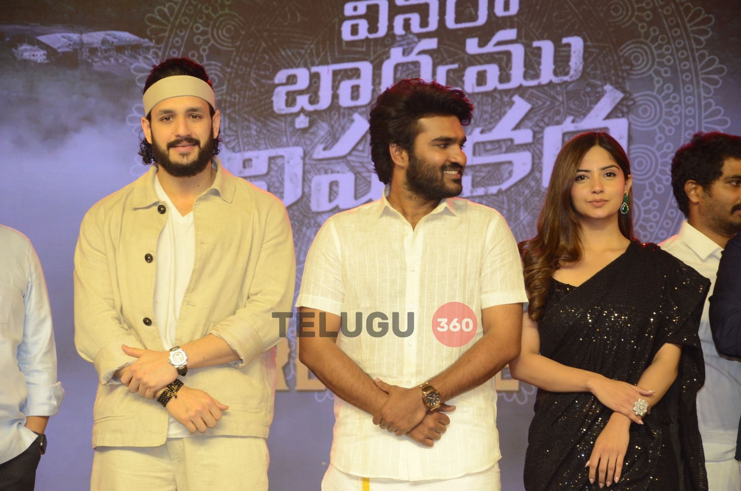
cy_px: 246
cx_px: 370
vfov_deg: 8.7
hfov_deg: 13.1
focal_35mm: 158
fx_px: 3236
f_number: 7.1
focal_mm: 105
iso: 640
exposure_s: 1/125
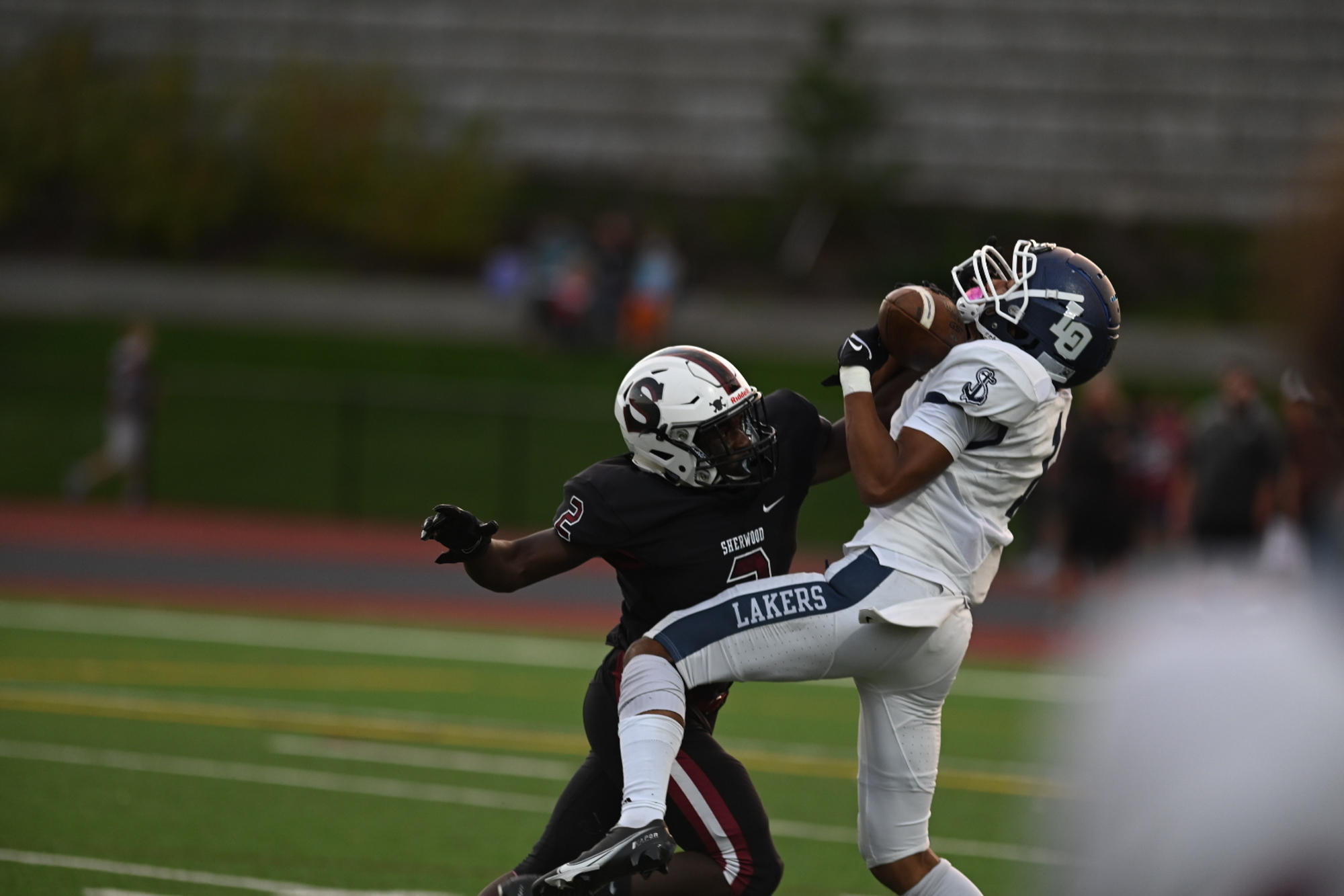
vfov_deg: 4.6
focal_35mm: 300
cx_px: 672
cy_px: 448
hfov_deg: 6.9
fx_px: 11198
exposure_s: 1/1000
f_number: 3.5
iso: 1000
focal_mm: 300
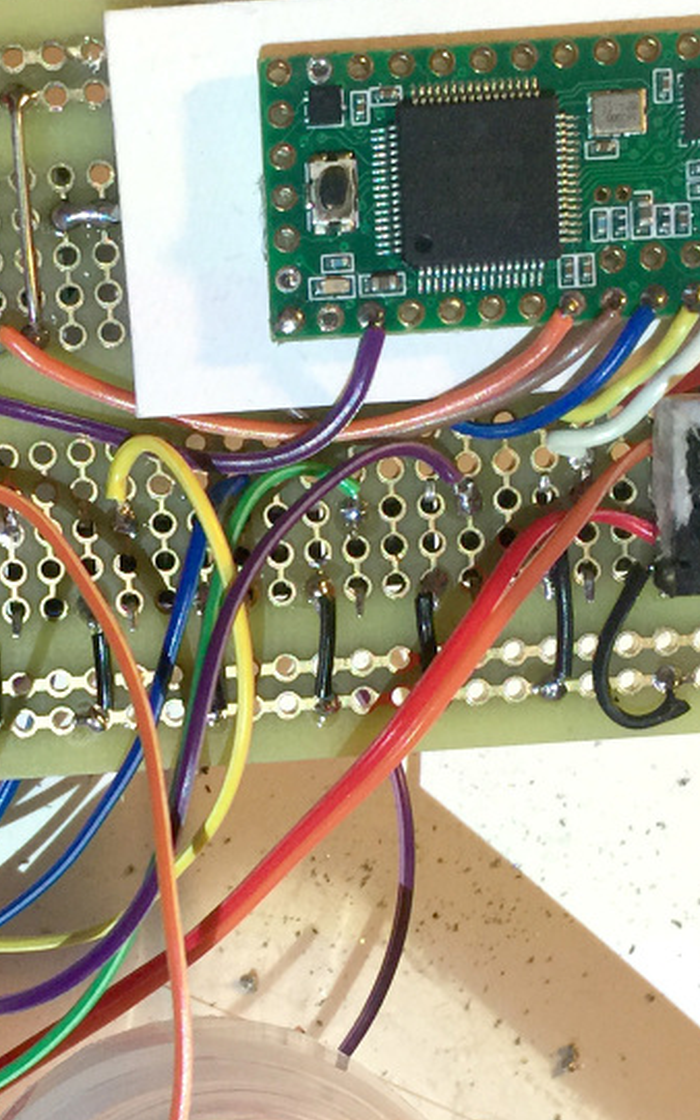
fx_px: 2168
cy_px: 724
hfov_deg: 18.1
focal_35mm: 71
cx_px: 120
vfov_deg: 28.8
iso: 40
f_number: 2.2
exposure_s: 1/30
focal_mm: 4.15
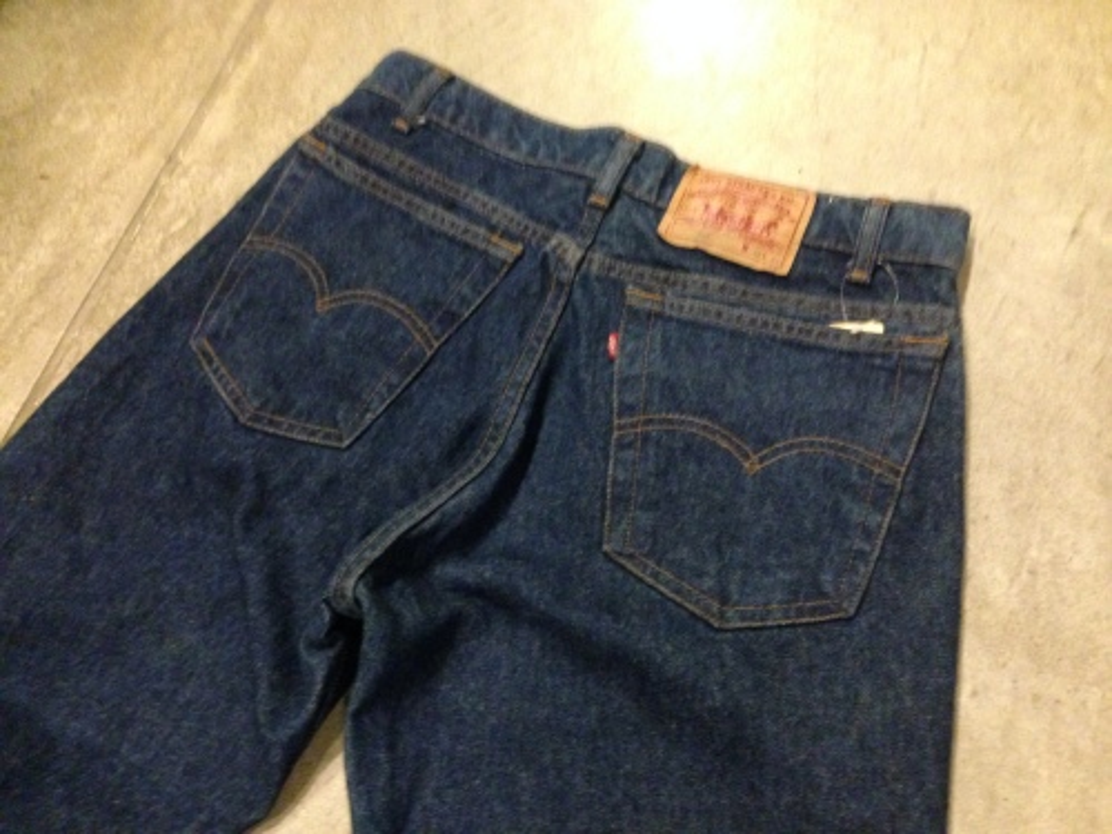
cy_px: 417
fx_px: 1060
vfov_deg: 42.9
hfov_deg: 55.4
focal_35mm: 33
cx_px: 556
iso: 800
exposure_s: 1/15
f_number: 2.4
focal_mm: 4.12
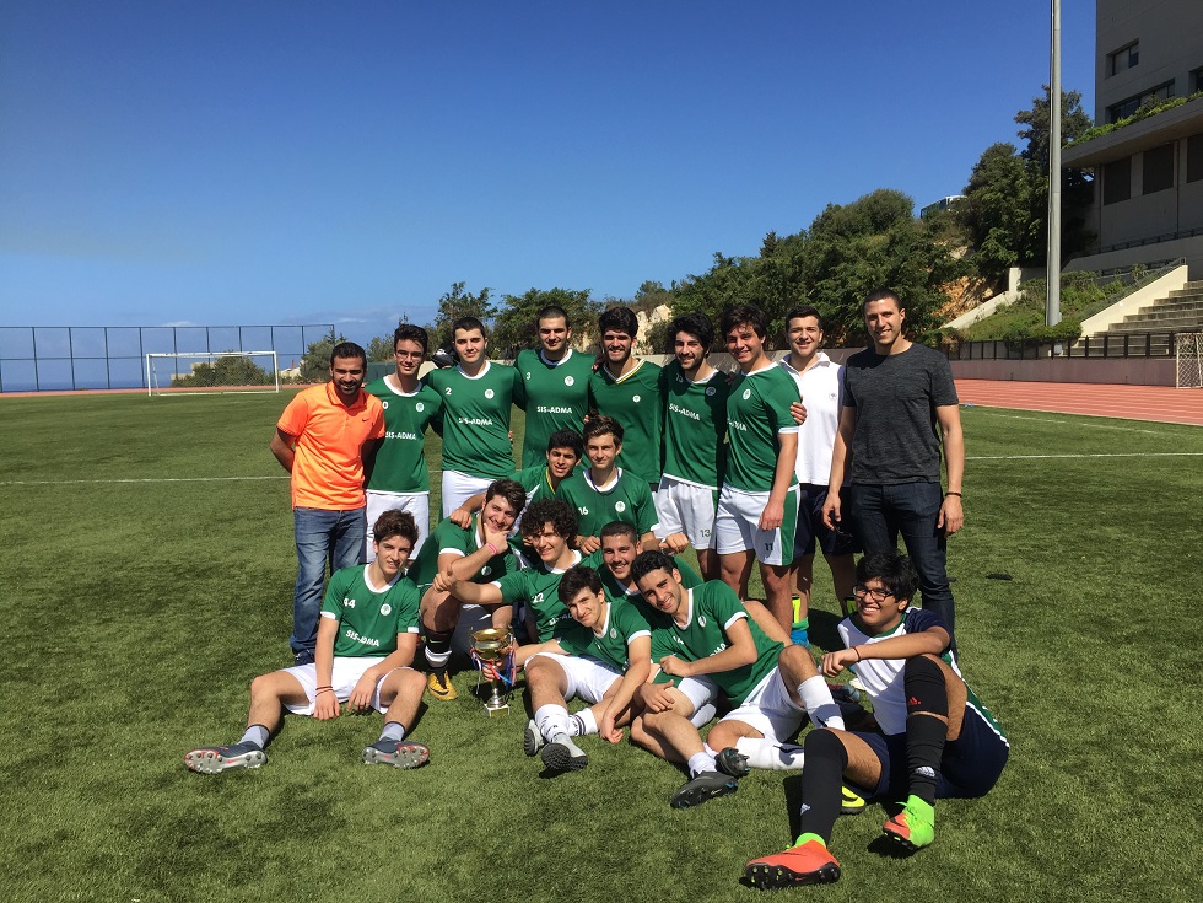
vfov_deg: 48.2
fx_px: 1008
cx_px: 602
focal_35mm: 29
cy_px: 452
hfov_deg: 61.7
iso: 32
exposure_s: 1/2326
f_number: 2.2
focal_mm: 4.15
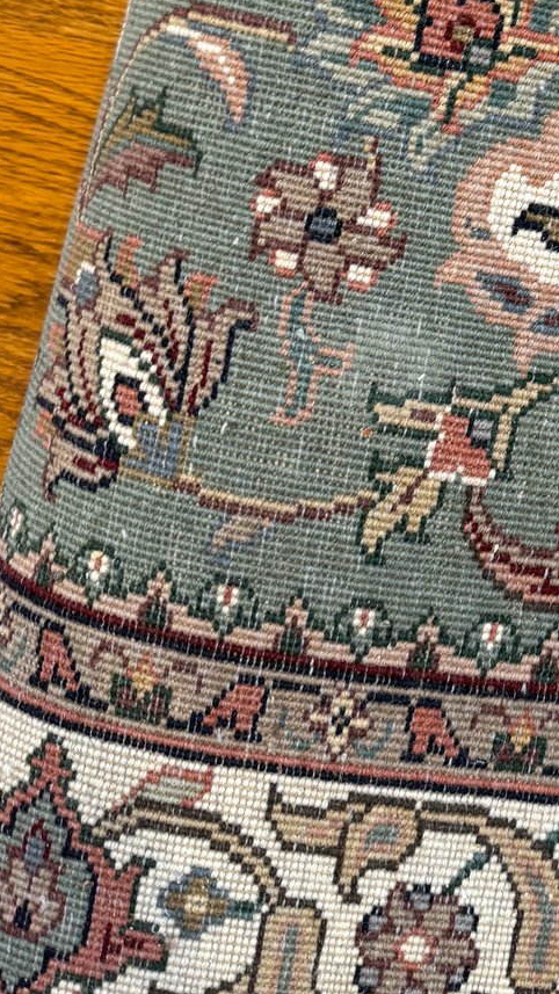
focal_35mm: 61
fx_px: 1608
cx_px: 793
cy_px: 152
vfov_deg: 33.0
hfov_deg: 18.0
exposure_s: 1/60
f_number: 1.78
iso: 160
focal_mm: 6.76
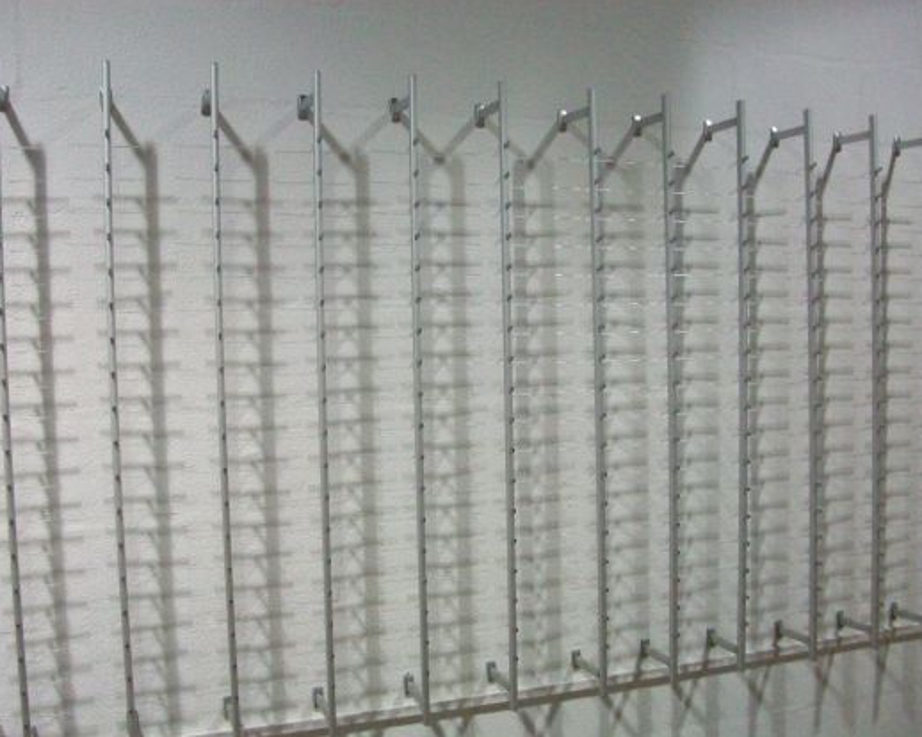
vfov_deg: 41.1
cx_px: 468
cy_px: 373
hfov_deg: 50.3
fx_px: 982
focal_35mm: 36
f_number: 2.8
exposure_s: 1/60
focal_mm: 5.7
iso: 395
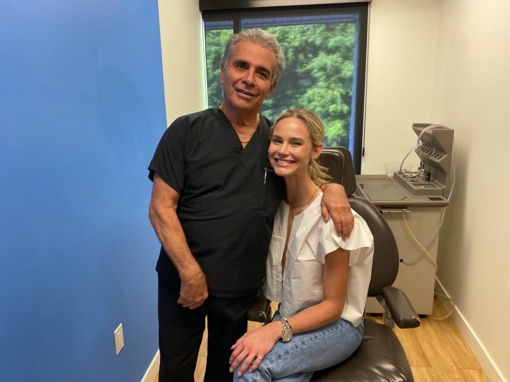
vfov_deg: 53.1
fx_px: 383
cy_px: 191
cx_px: 255
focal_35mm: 26
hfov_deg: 67.3
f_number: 1.8
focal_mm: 4.25
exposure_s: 1/60
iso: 200
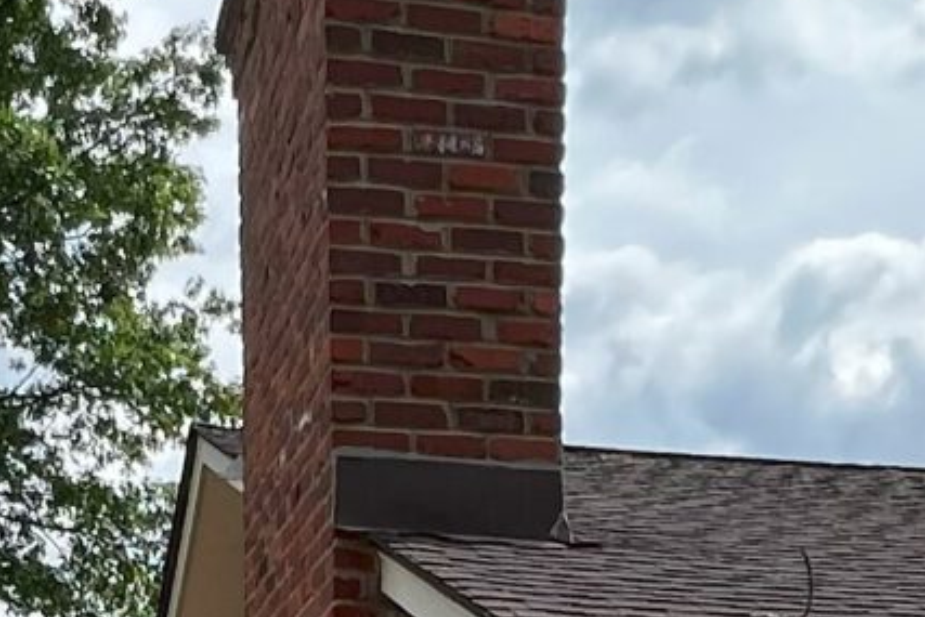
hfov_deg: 25.0
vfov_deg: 12.8
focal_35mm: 81
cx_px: 394
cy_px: 1492
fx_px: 2082
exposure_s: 1/1167
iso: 32
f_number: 1.8
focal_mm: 1.57
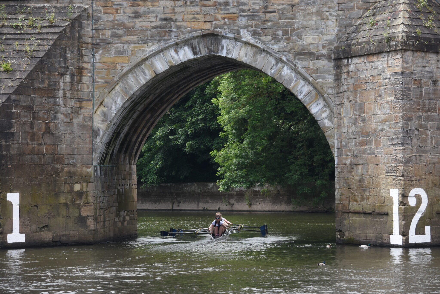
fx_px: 1797
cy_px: 147
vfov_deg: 9.3
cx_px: 220
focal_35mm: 147
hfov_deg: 14.0
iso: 400
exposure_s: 1/640
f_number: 5.6
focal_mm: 98
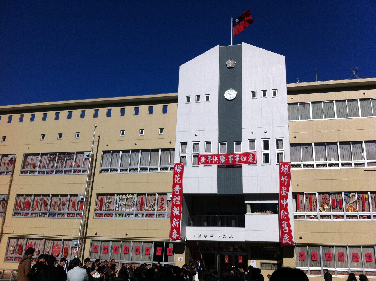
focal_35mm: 35
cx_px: 188
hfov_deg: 52.7
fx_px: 380
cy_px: 140
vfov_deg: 40.6
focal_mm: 3.85
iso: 80
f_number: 2.8
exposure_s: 1/4309
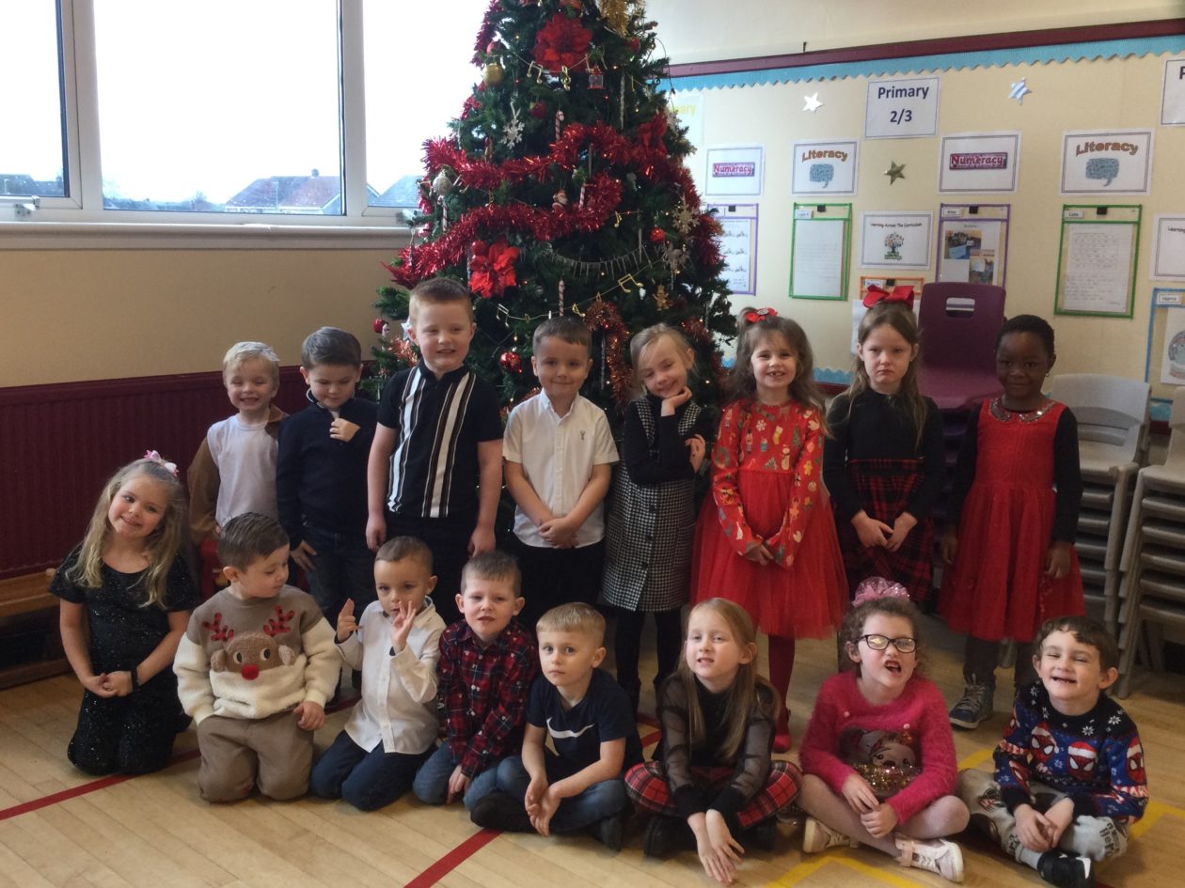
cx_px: 592
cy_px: 444
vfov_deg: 45.4
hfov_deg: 58.4
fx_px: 1061
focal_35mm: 31
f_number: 2.4
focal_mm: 3.3
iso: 25
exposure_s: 1/33
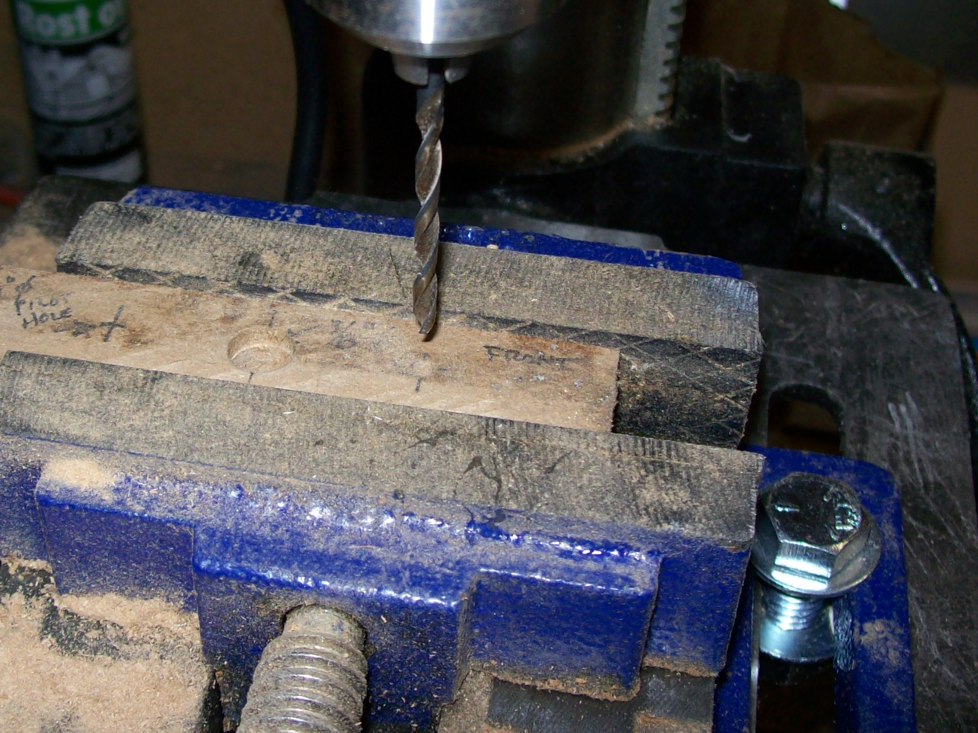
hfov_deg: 36.0
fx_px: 1497
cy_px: 281
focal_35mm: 53
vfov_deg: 27.4
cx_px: 378
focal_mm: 6
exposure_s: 1/64
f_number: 2.7
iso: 80
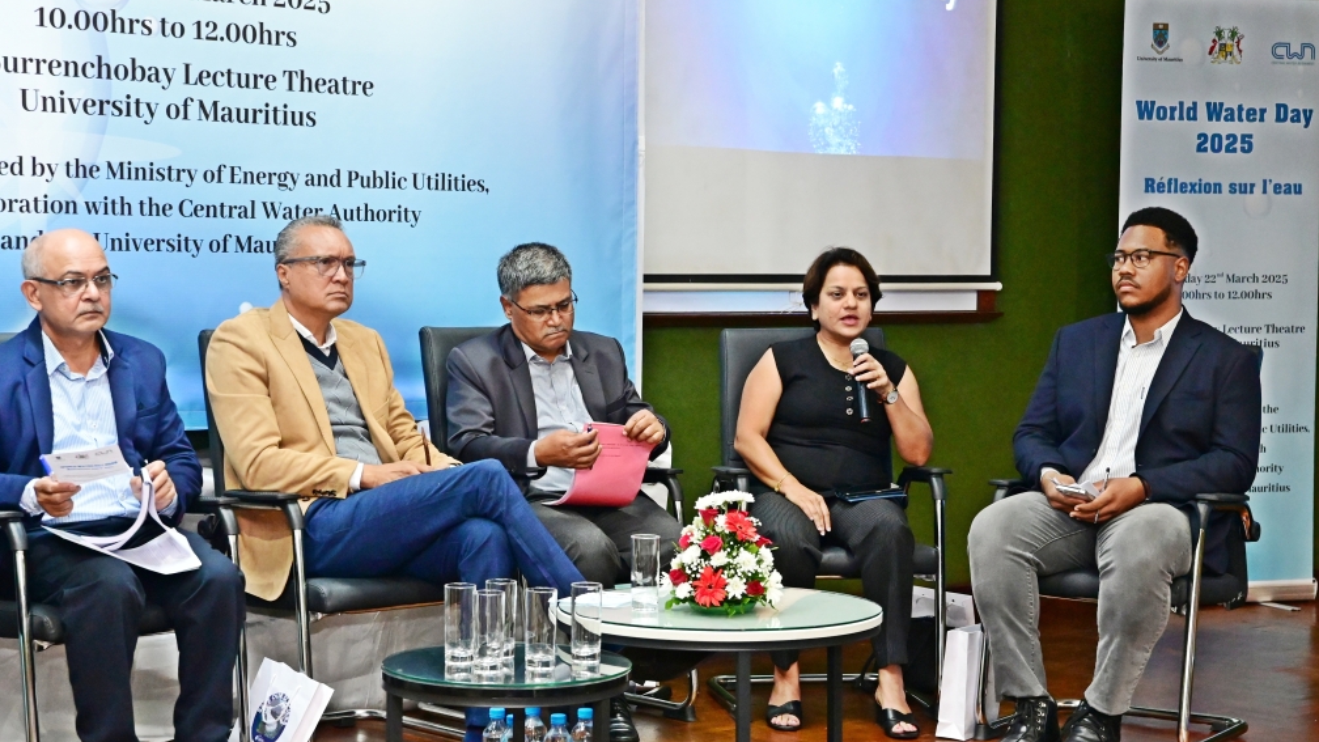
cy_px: 385
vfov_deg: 18.3
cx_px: 654
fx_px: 2308
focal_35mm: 66
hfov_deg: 31.9
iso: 8000
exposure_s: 1/125
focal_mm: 62
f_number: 5.6
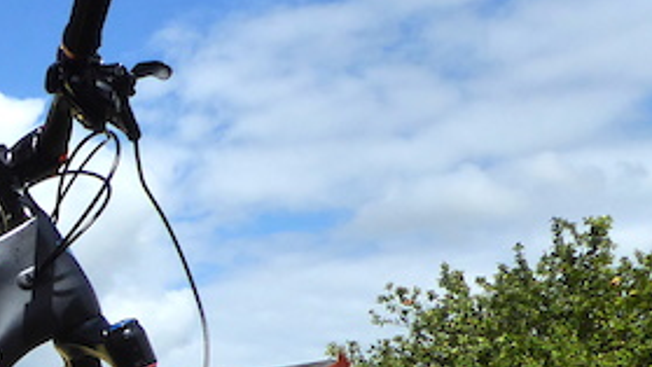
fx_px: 1349
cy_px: 524
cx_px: -252
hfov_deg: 23.2
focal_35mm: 78
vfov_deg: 14.6
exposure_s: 1/2000
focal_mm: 4.3
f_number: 3.3
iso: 160
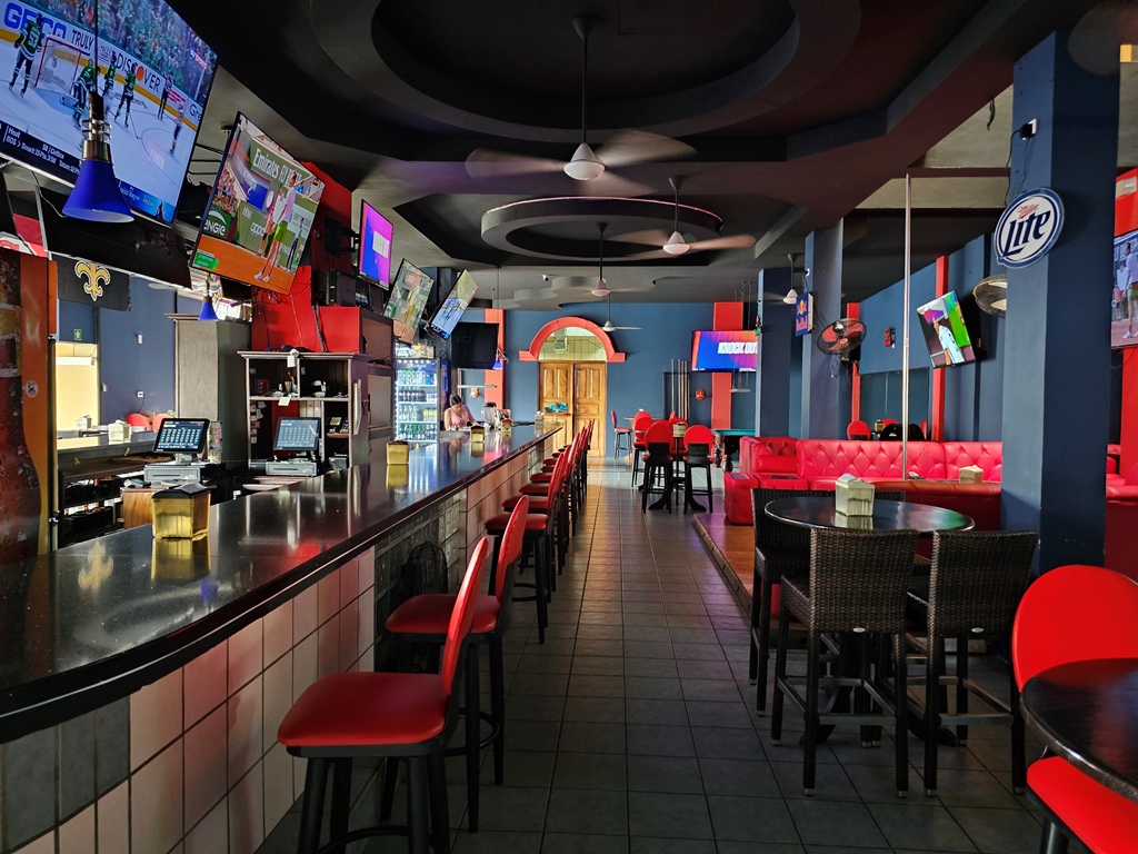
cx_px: 569
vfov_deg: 58.9
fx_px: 756
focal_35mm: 23
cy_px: 427
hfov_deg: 73.9
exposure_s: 1/24
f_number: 1.7
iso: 640
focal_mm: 6.3
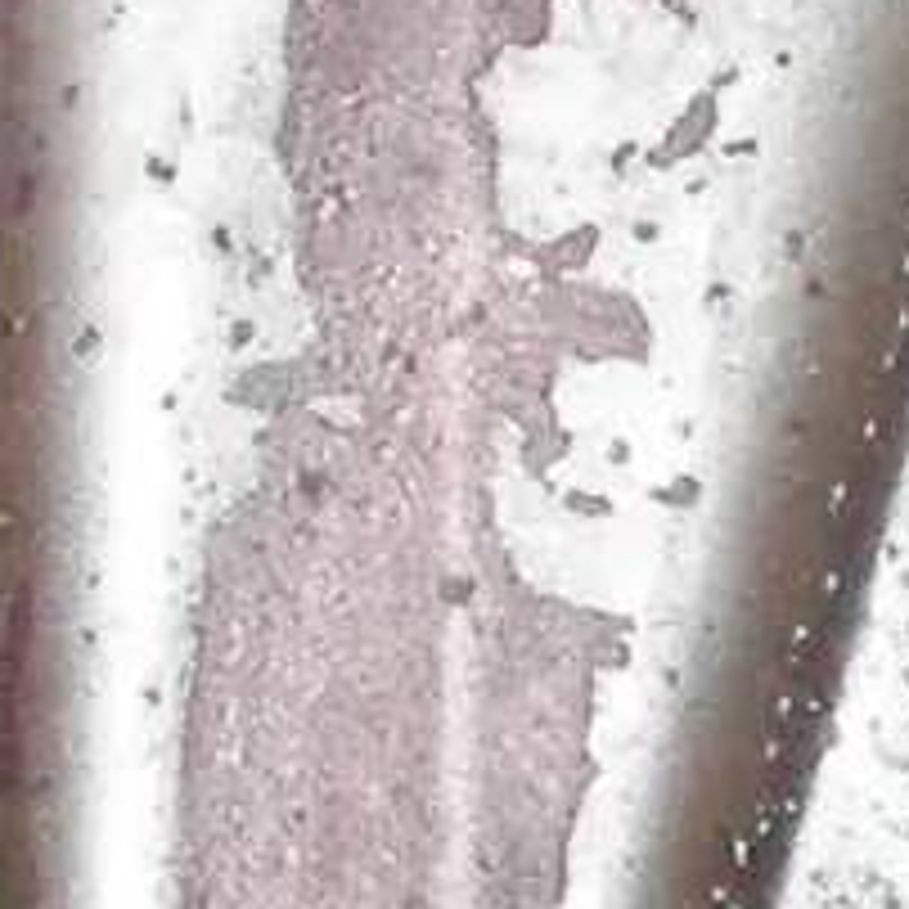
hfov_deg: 5.8
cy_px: 1058
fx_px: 8972
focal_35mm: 302
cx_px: 1224
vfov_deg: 5.8
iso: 100
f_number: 2.8
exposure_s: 1/30
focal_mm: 6
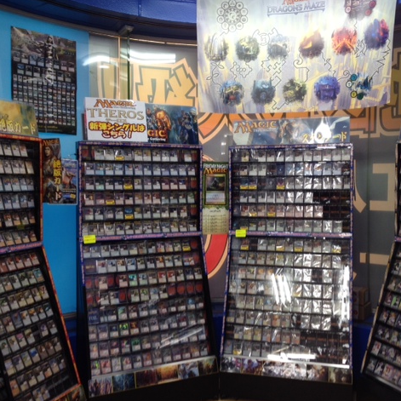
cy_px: 199
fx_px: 550
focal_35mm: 42
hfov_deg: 40.0
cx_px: 222
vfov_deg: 40.0
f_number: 2.4
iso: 64
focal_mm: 4.28
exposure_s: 1/40
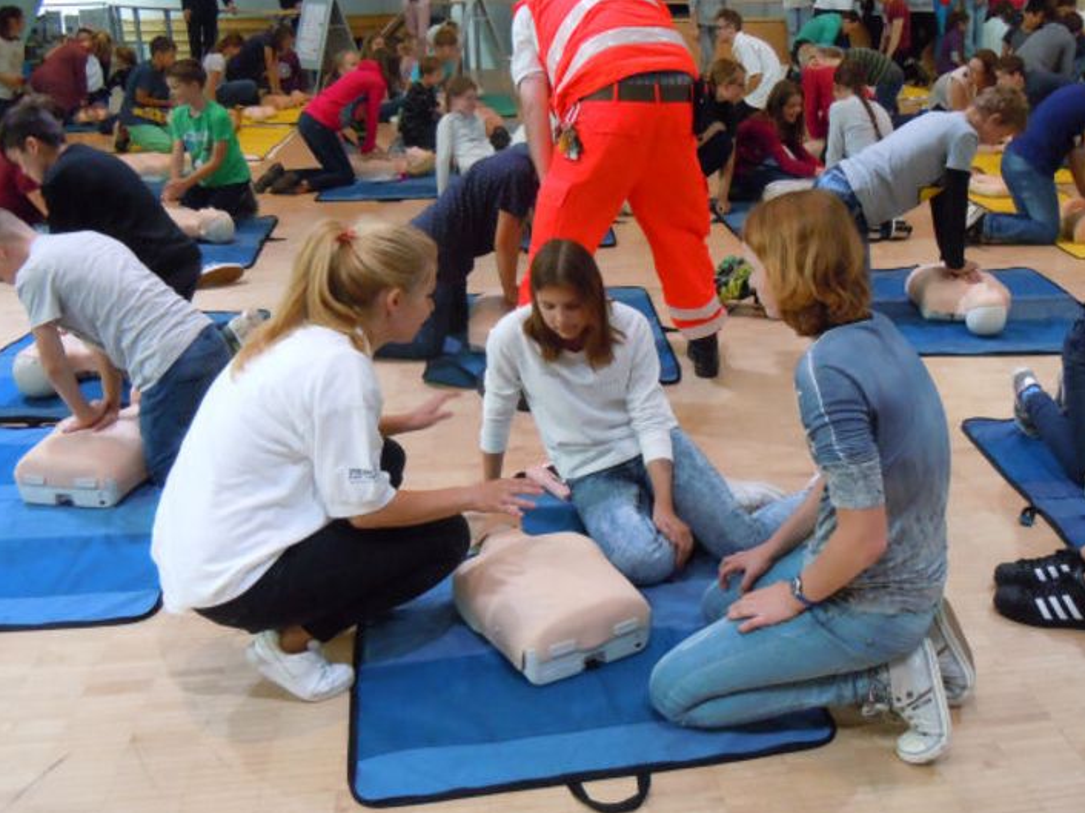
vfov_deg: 41.7
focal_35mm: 34
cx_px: 609
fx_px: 1065
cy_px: 361
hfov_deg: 53.8
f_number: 3.5
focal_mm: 5.4
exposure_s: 1/100
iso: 800
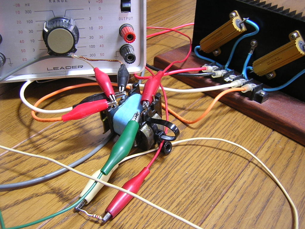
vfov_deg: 39.7
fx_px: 317
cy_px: 114
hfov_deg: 51.4
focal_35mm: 36
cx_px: 152
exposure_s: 1/3.9
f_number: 2.6
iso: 231
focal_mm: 4.7
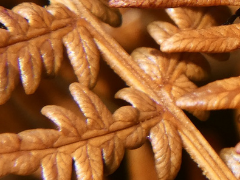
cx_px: 398
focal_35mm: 561
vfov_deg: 2.6
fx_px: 3888
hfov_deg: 3.5
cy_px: -2
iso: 200
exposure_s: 1/640
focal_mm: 27.5
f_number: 5.4
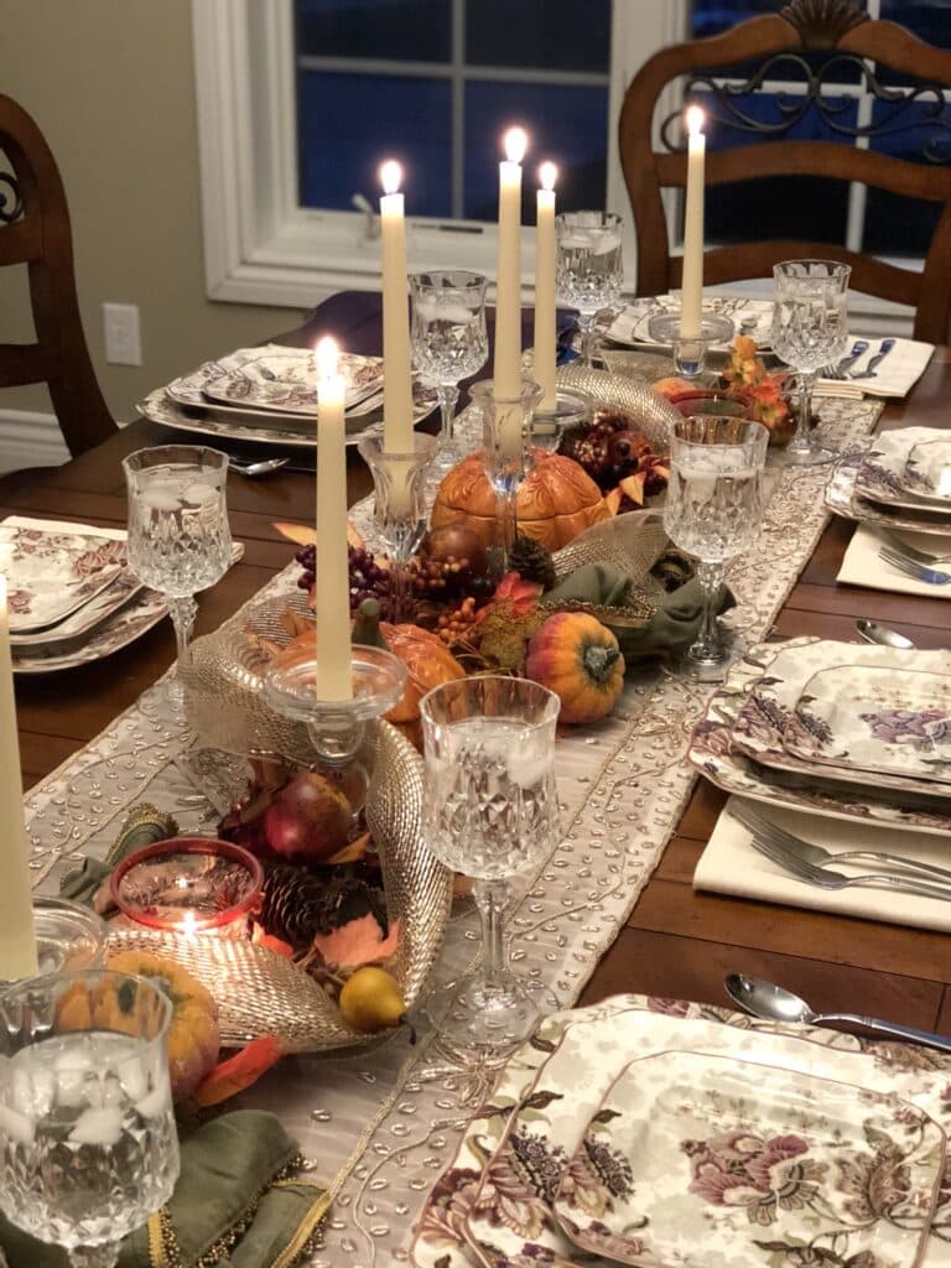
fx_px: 2088
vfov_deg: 33.8
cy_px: 634
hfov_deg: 25.7
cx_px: 476
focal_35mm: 57
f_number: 2.8
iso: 1250
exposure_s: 1/60
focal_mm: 6.6
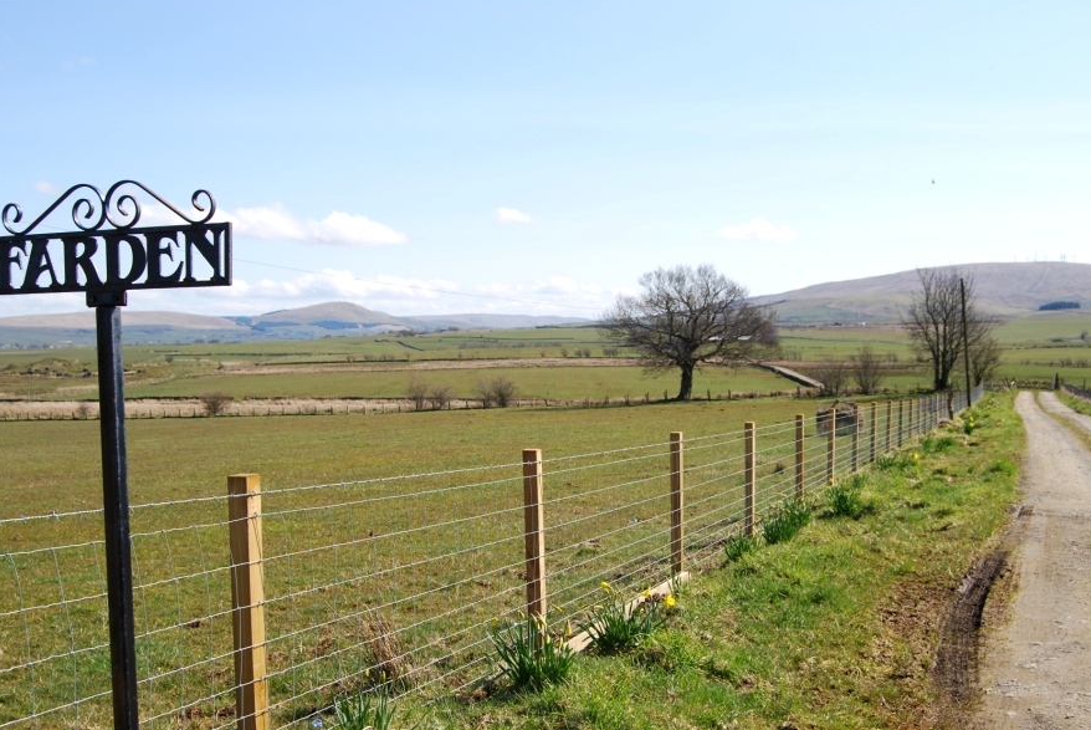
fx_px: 1274
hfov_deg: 46.4
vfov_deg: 31.9
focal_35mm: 42
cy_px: 417
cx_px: 552
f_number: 7.1
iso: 100
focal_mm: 24
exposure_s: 1/200
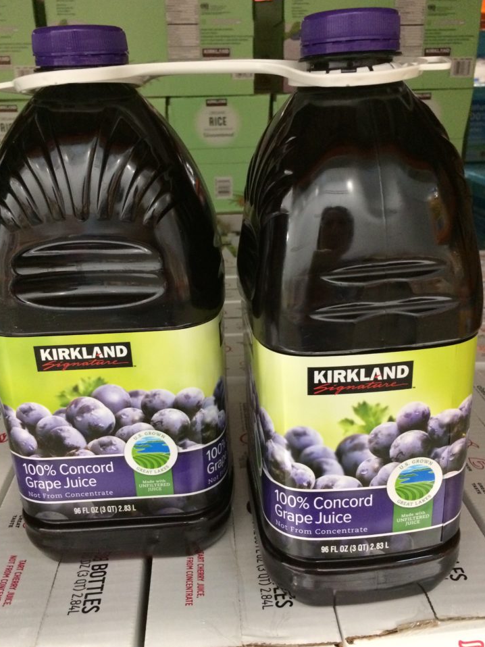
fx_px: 579
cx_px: 239
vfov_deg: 58.4
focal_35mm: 31
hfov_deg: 45.4
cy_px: 321
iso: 320
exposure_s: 1/30
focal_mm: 4.15
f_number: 2.2
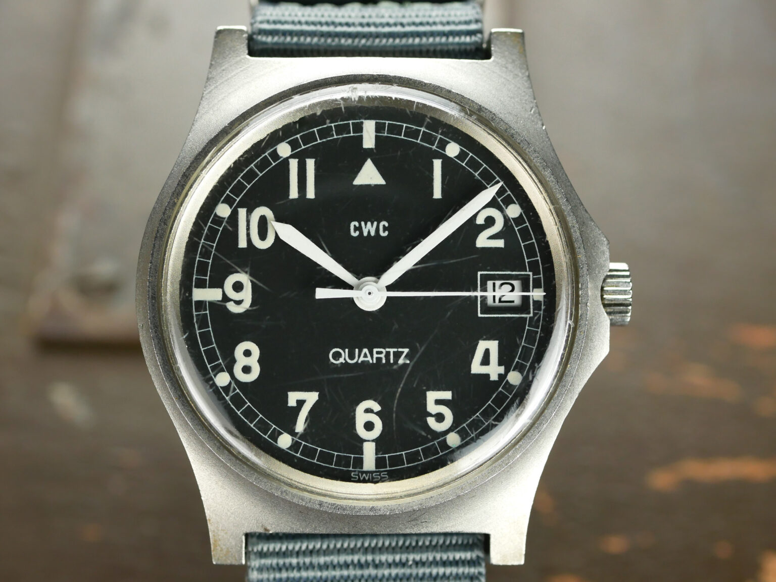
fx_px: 1345
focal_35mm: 60
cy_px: 291
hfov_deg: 32.2
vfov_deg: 24.4
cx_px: 388
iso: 800
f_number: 4.5
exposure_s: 1/100
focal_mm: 30
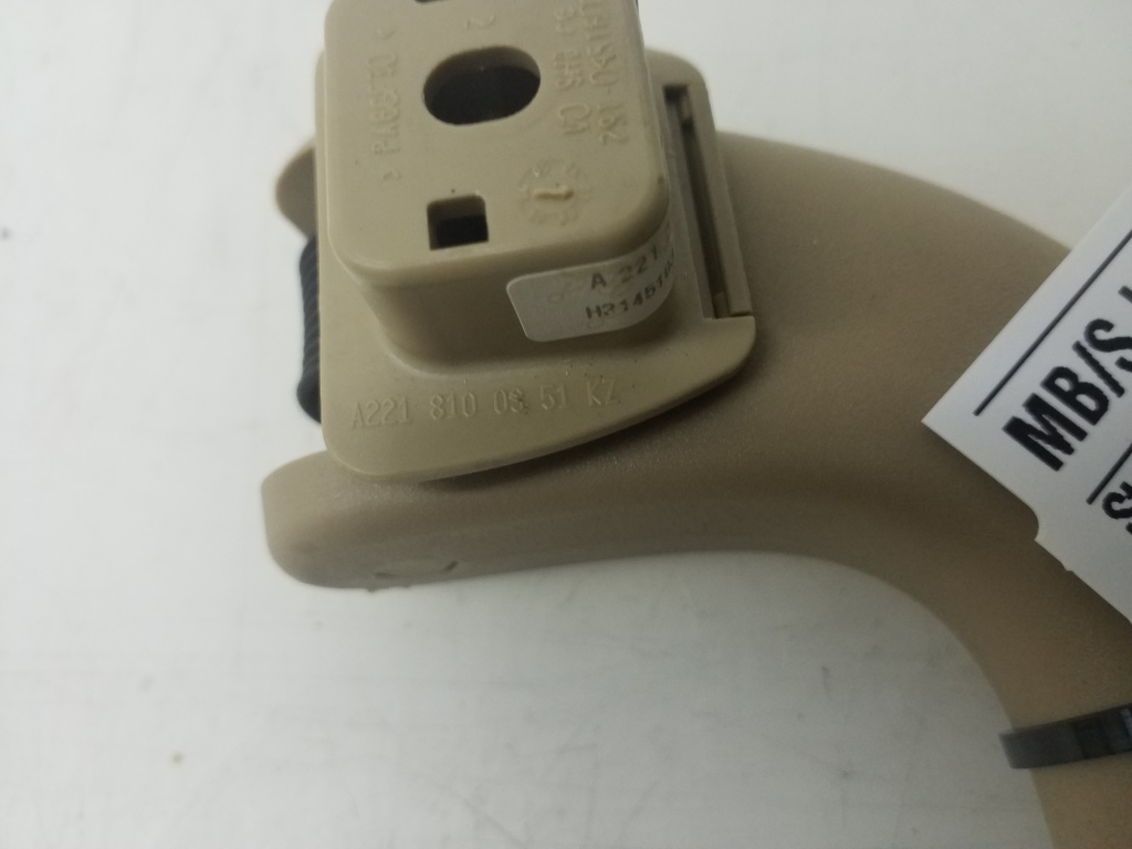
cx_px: 566
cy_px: 424
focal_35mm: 27
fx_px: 883
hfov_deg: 65.3
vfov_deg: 51.4
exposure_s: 1/50
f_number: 1.9
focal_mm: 3.6
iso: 160
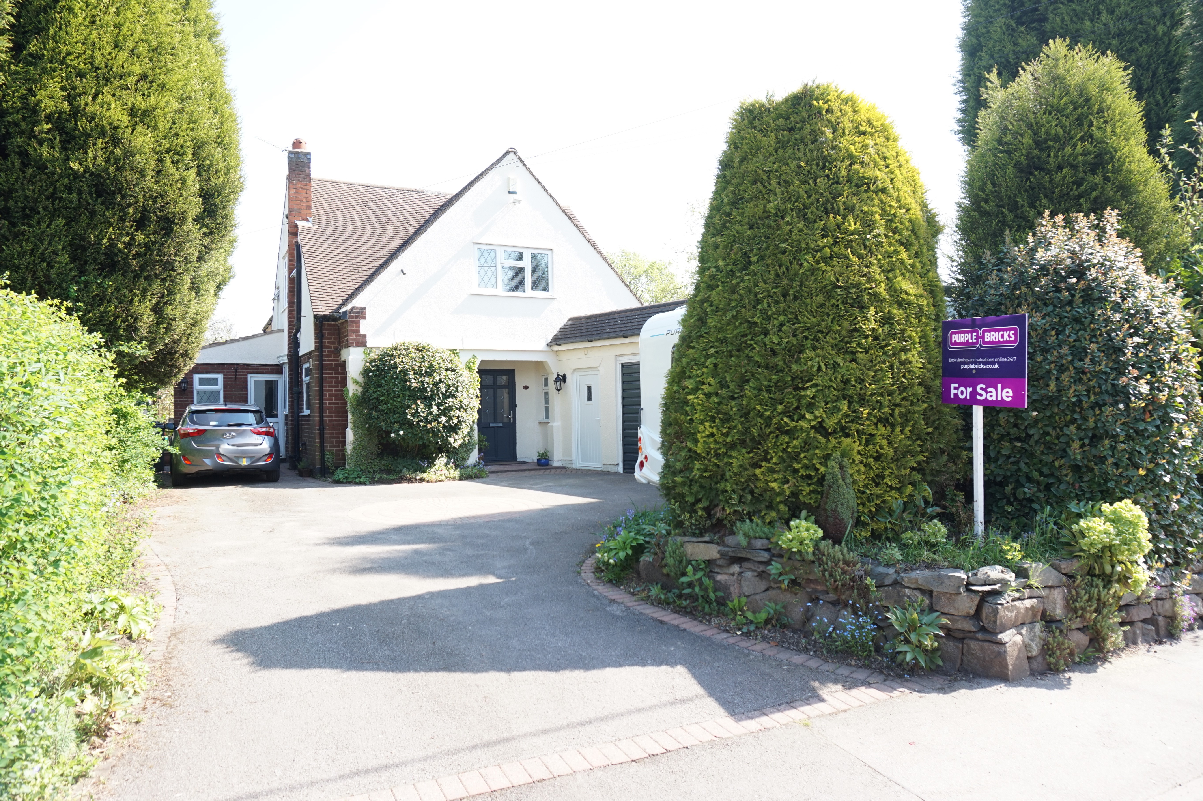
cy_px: 400
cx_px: 602
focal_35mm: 24
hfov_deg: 73.8
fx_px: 802
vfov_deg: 53.1
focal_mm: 16
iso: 100
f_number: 5.6
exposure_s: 1/80
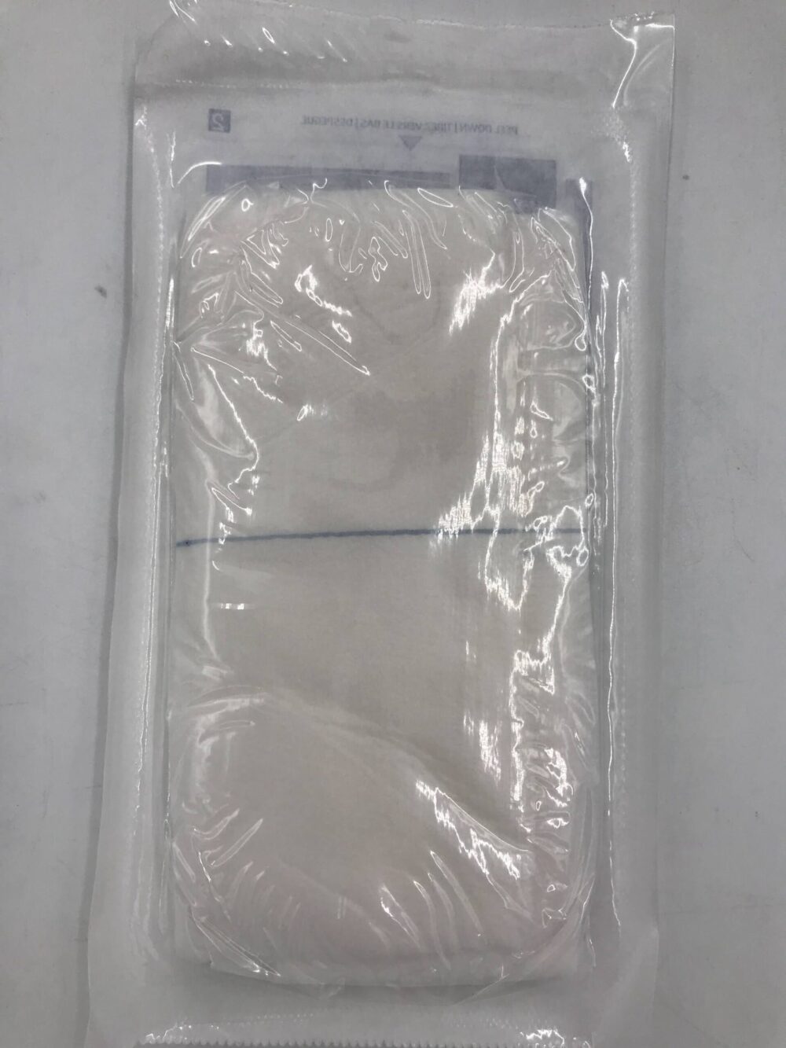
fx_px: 848
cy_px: 524
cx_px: 393
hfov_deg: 49.8
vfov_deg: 63.4
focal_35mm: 28
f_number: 1.8
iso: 20
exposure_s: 1/280
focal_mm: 3.99
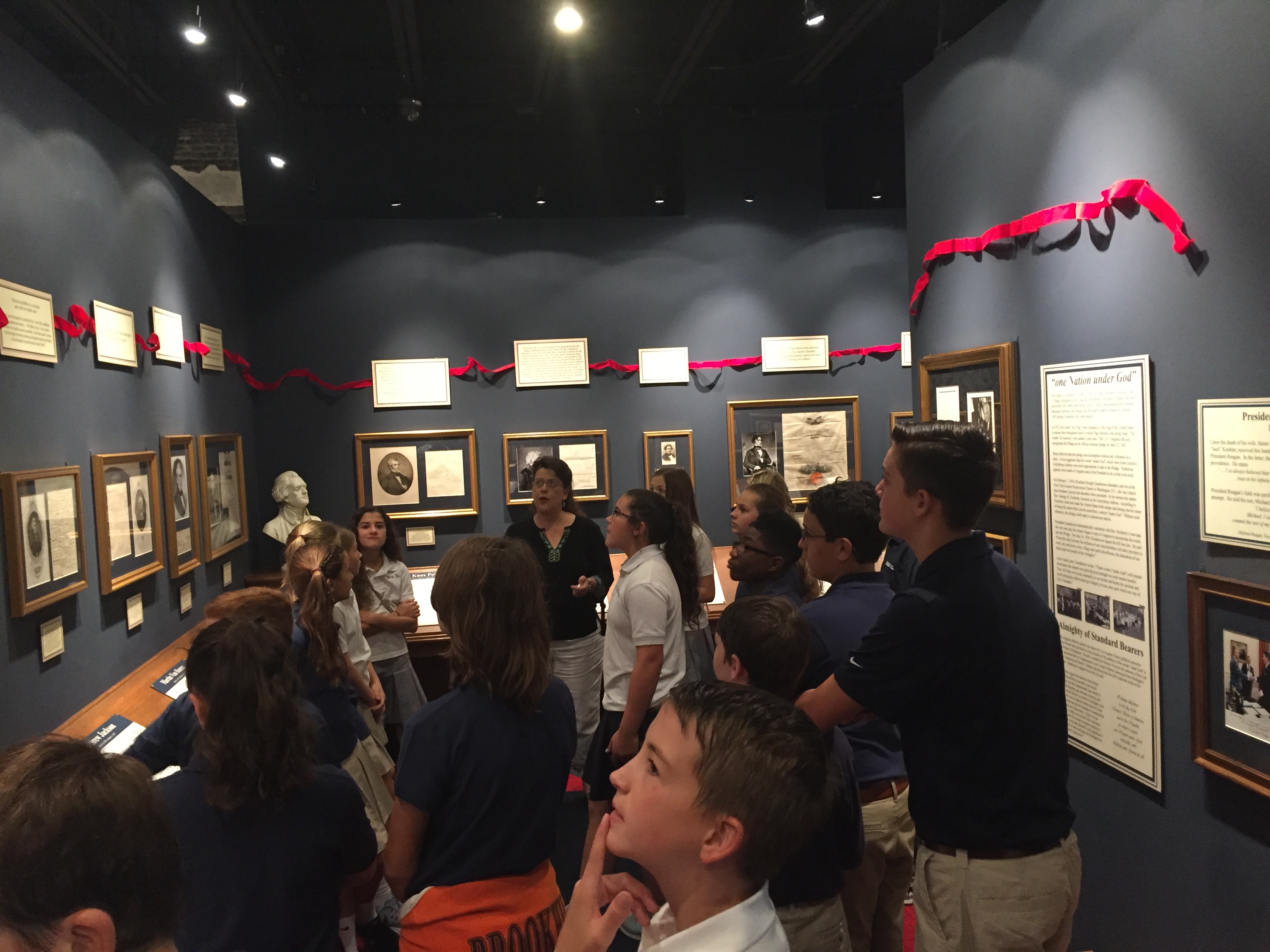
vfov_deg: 48.2
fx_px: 1064
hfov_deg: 61.7
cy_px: 476
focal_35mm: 29
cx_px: 635
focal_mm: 4.15
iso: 250
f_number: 2.2
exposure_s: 1/24
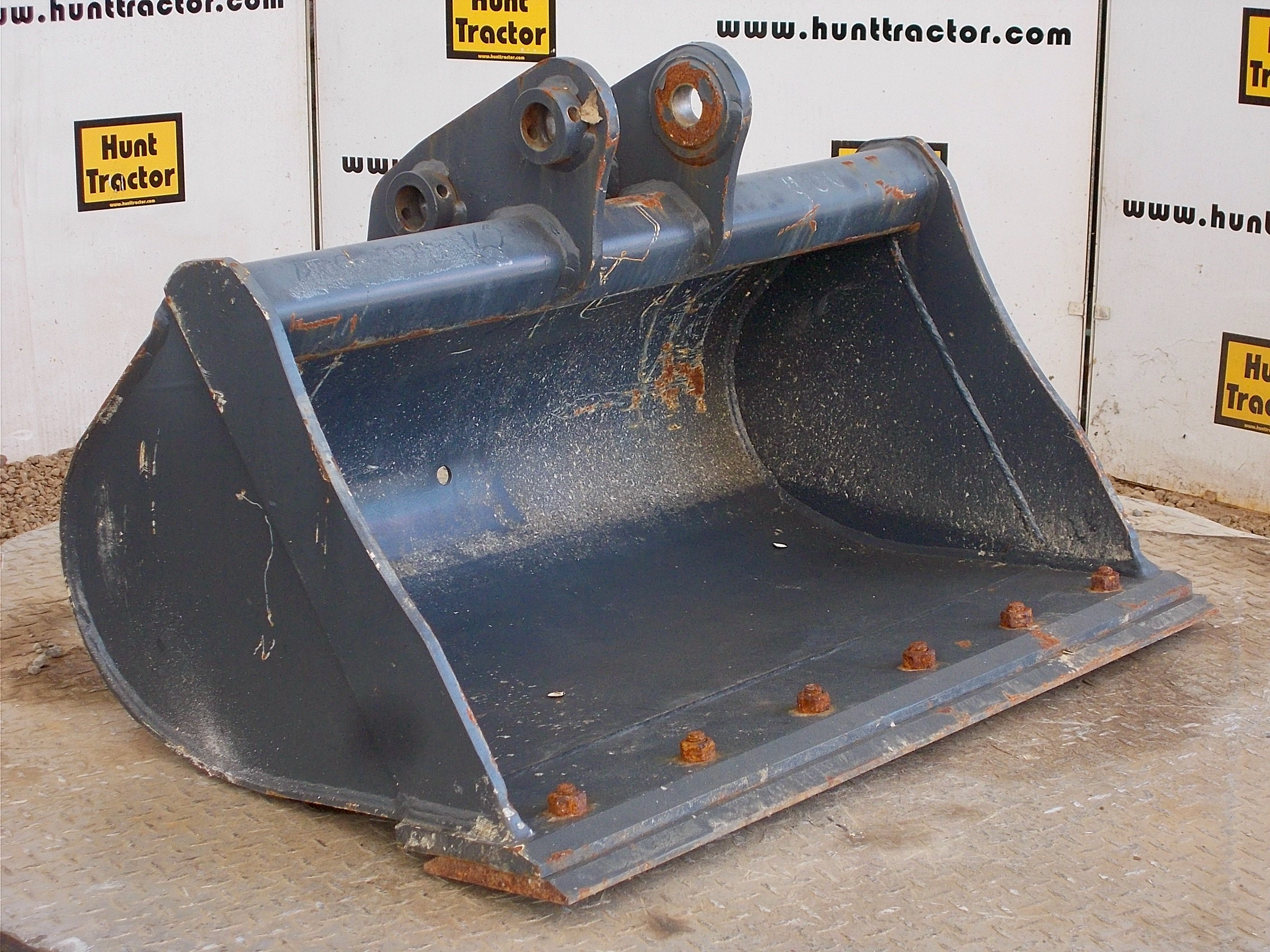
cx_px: 635
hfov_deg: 25.7
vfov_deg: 19.4
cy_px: 476
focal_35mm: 76
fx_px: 2788
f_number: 5.8
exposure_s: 1/60
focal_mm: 13.5
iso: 160
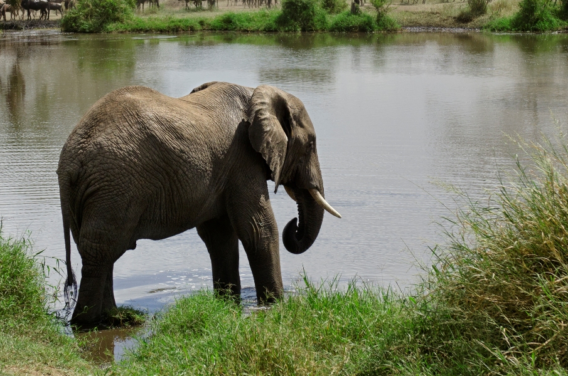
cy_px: 82
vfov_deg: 10.0
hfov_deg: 15.1
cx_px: 243
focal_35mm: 136
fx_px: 2142
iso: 100
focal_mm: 45
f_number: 4
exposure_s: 1/1600
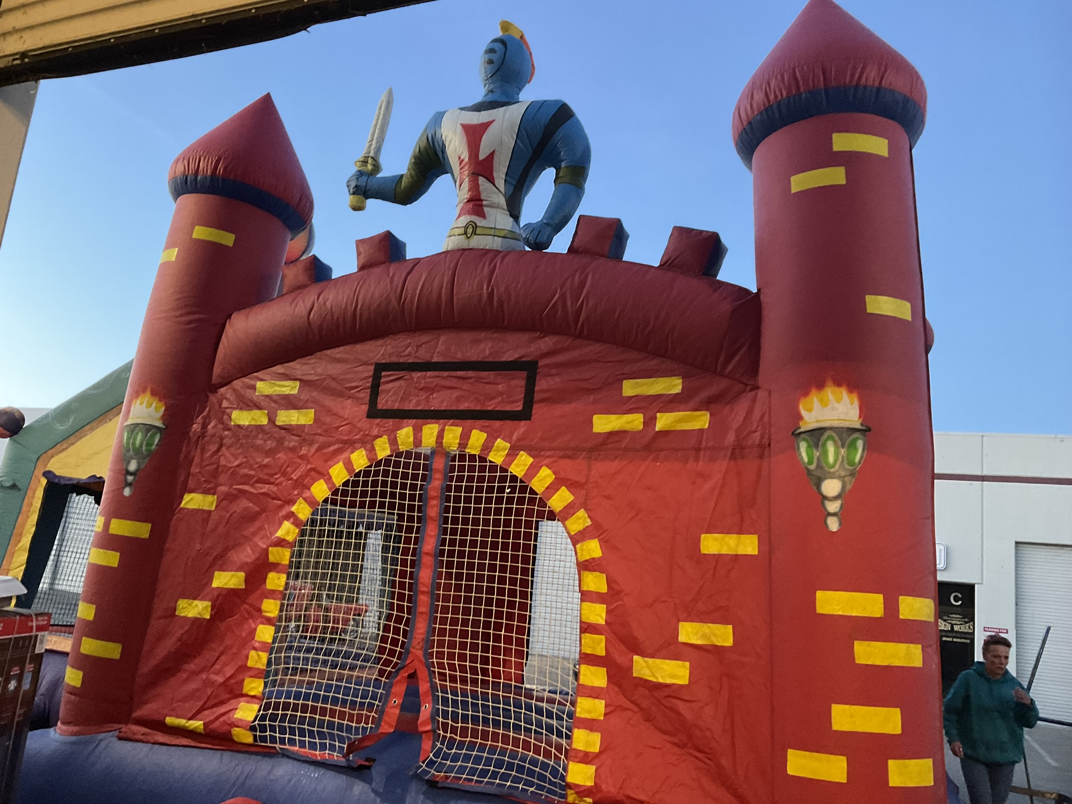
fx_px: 898
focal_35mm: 29
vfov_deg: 48.2
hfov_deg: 61.7
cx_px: 536
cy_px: 402
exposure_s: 1/30
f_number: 1.8
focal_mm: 3
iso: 320
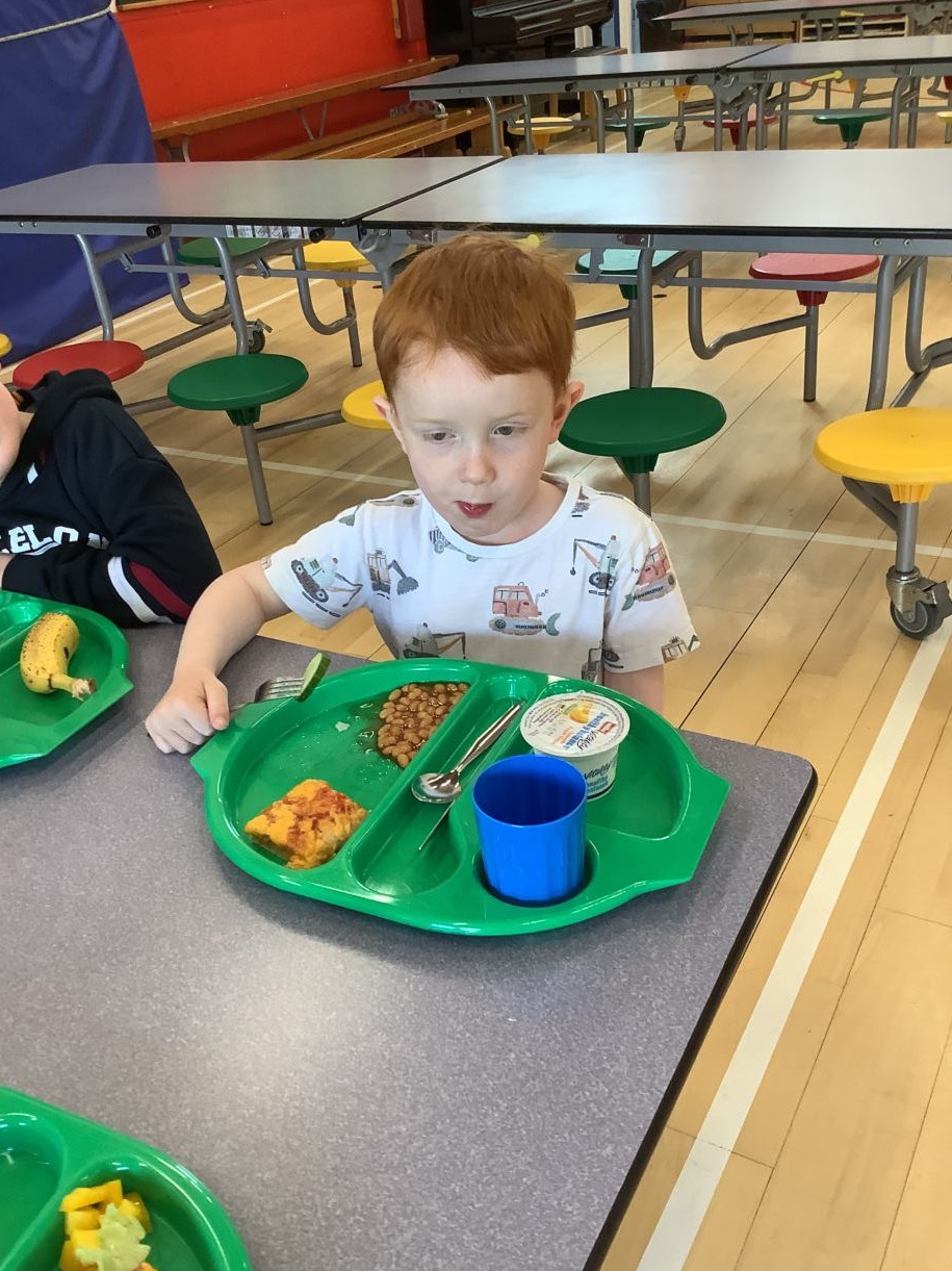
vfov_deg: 56.8
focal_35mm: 32
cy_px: 651
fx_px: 1174
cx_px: 462
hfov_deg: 44.1
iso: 100
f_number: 2.4
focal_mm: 3.3
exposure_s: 1/60
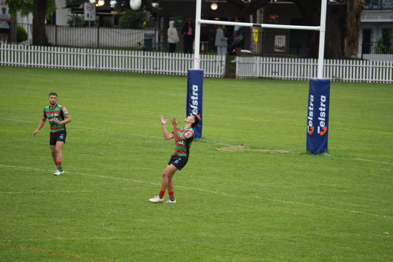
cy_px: 131
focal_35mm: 330
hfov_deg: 6.2
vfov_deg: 4.2
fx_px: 3604
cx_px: 196
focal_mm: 330
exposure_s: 1/400
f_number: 5.6
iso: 1000
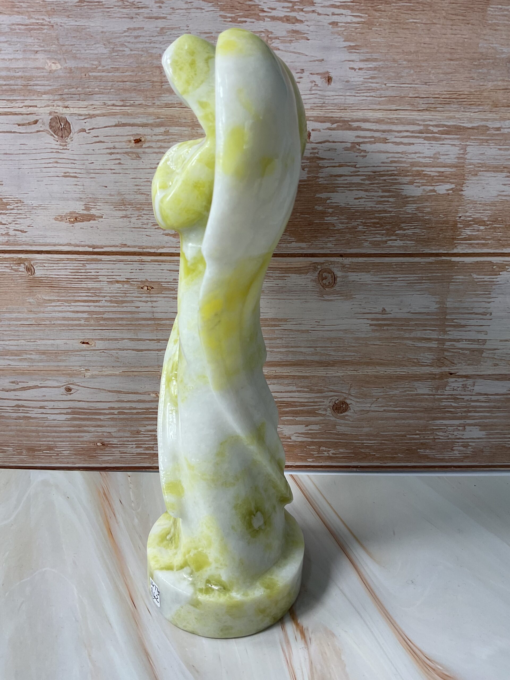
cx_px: 255
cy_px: 340
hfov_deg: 48.2
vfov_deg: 61.7
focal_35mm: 29
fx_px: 570
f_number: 1.8
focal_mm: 3
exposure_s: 1/100
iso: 32
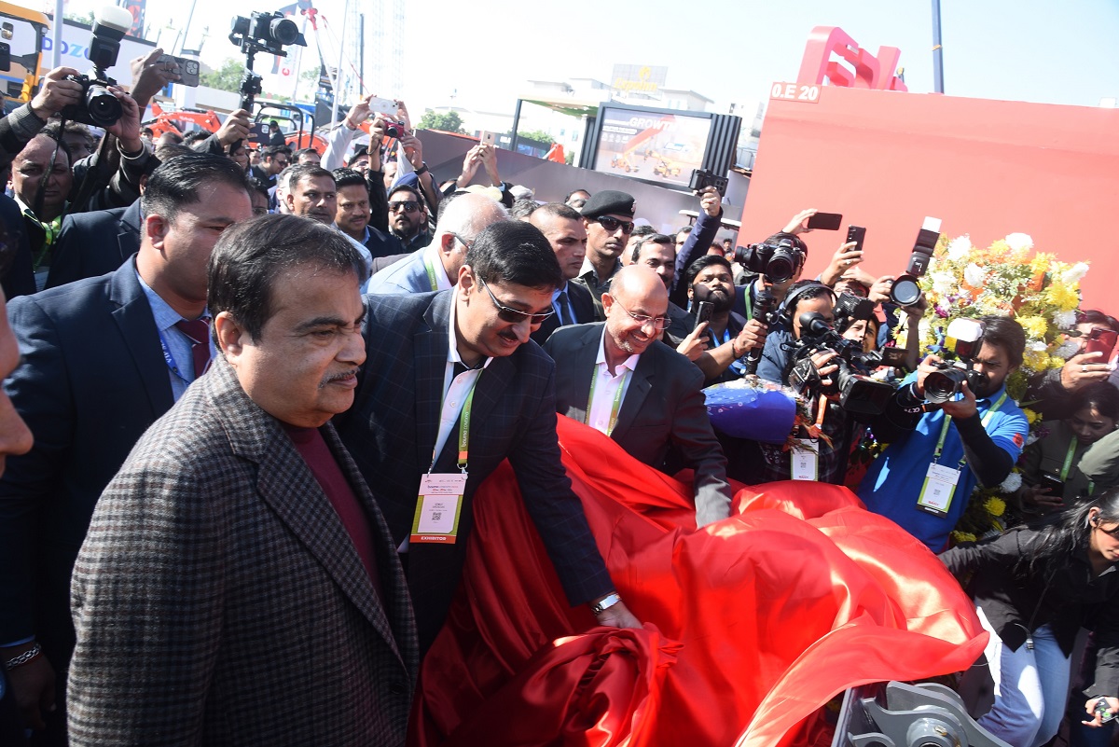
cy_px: 374
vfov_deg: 53.2
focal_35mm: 24
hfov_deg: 73.7
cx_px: 560
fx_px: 746
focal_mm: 24
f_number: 9
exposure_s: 1/125
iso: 250
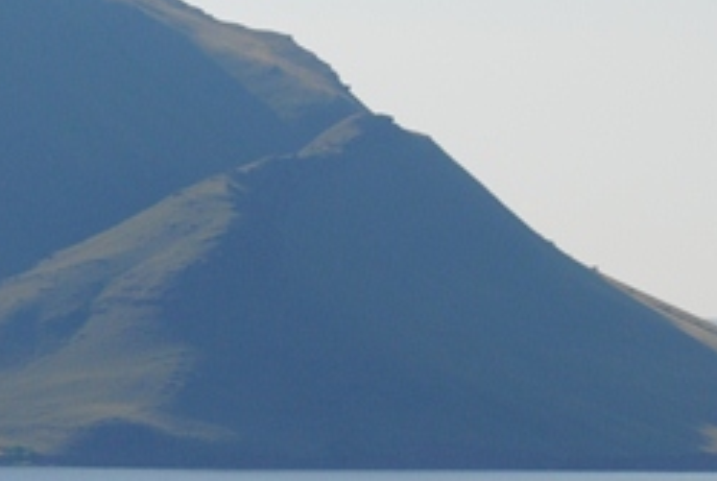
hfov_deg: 5.3
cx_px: -37
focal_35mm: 384
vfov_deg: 3.6
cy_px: 190
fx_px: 7668
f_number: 10
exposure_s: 1/400
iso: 100
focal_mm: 55
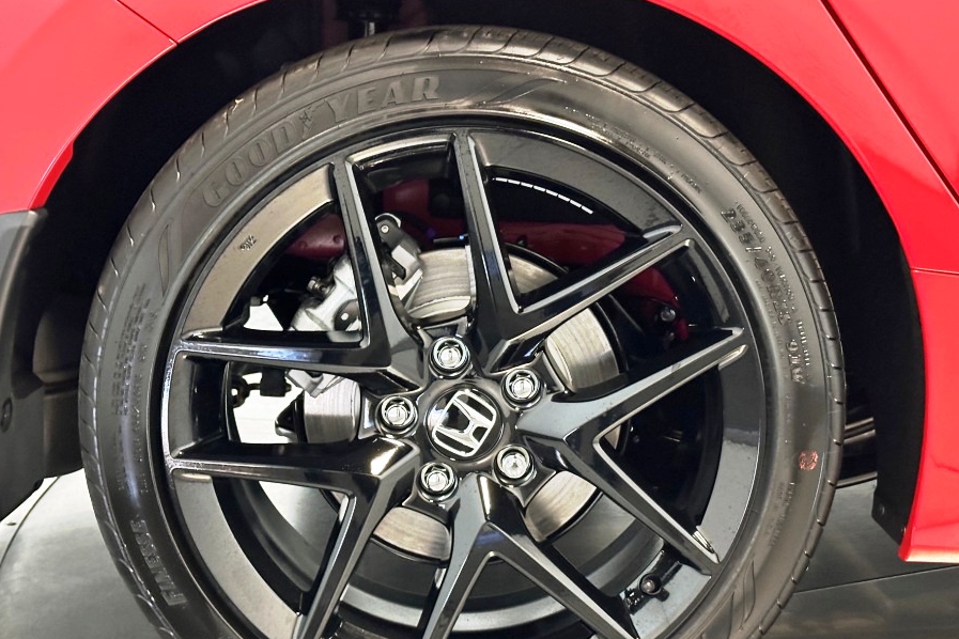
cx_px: 466
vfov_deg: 23.7
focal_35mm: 57
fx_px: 1518
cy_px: 403
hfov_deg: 35.1
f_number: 1.78
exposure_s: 1/24
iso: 640
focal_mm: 6.86
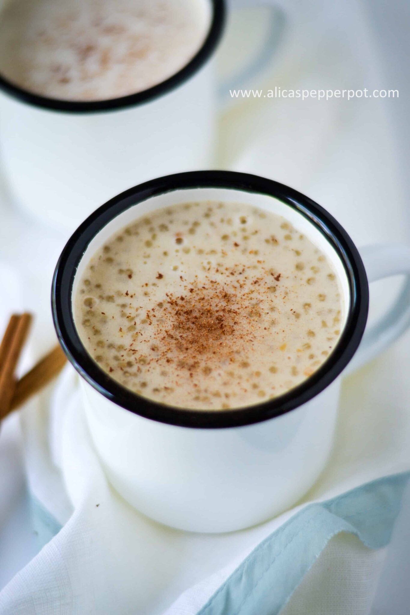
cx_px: 205
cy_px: 308
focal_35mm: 75
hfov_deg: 18.2
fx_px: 1281
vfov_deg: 27.0
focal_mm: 50
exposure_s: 1/200
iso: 400
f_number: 1.8
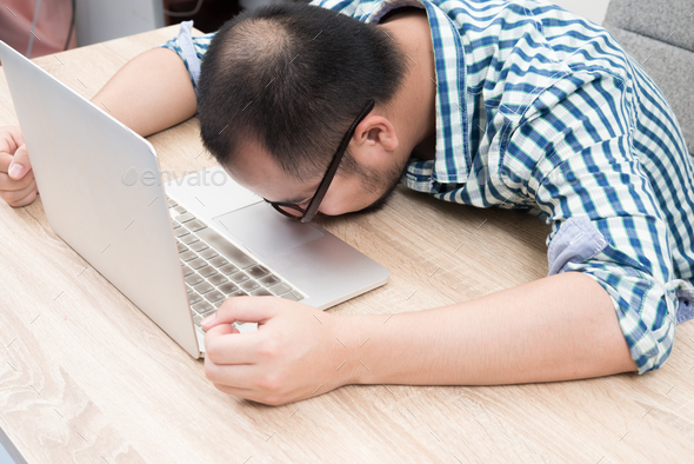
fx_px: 1157
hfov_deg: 33.4
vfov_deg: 22.6
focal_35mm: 60
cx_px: 347
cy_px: 232
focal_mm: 60
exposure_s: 1/100
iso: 100
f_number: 8
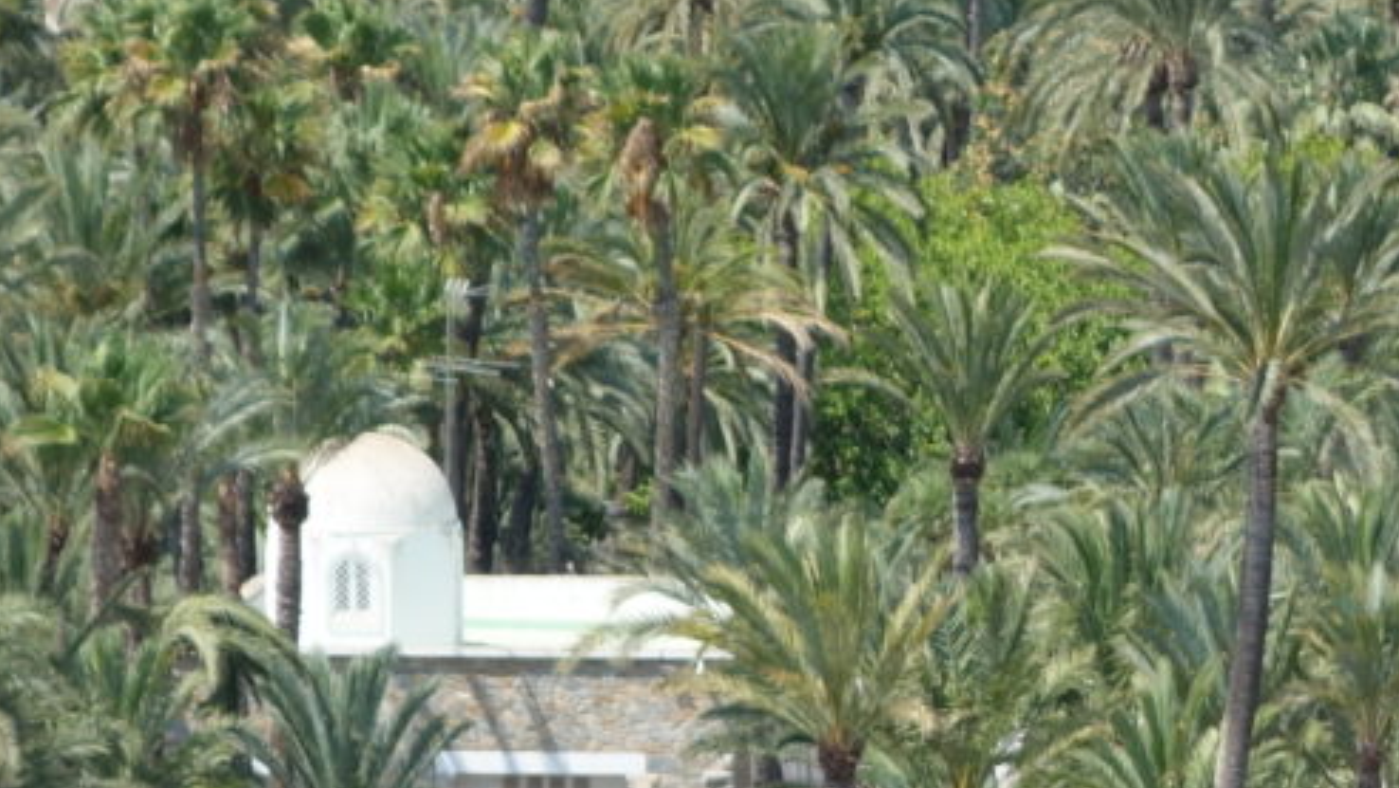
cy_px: 1016
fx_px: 12133
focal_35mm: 327
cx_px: 1649
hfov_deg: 6.6
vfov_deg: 3.7
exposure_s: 1/320
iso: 125
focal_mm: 37.1
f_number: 5.6
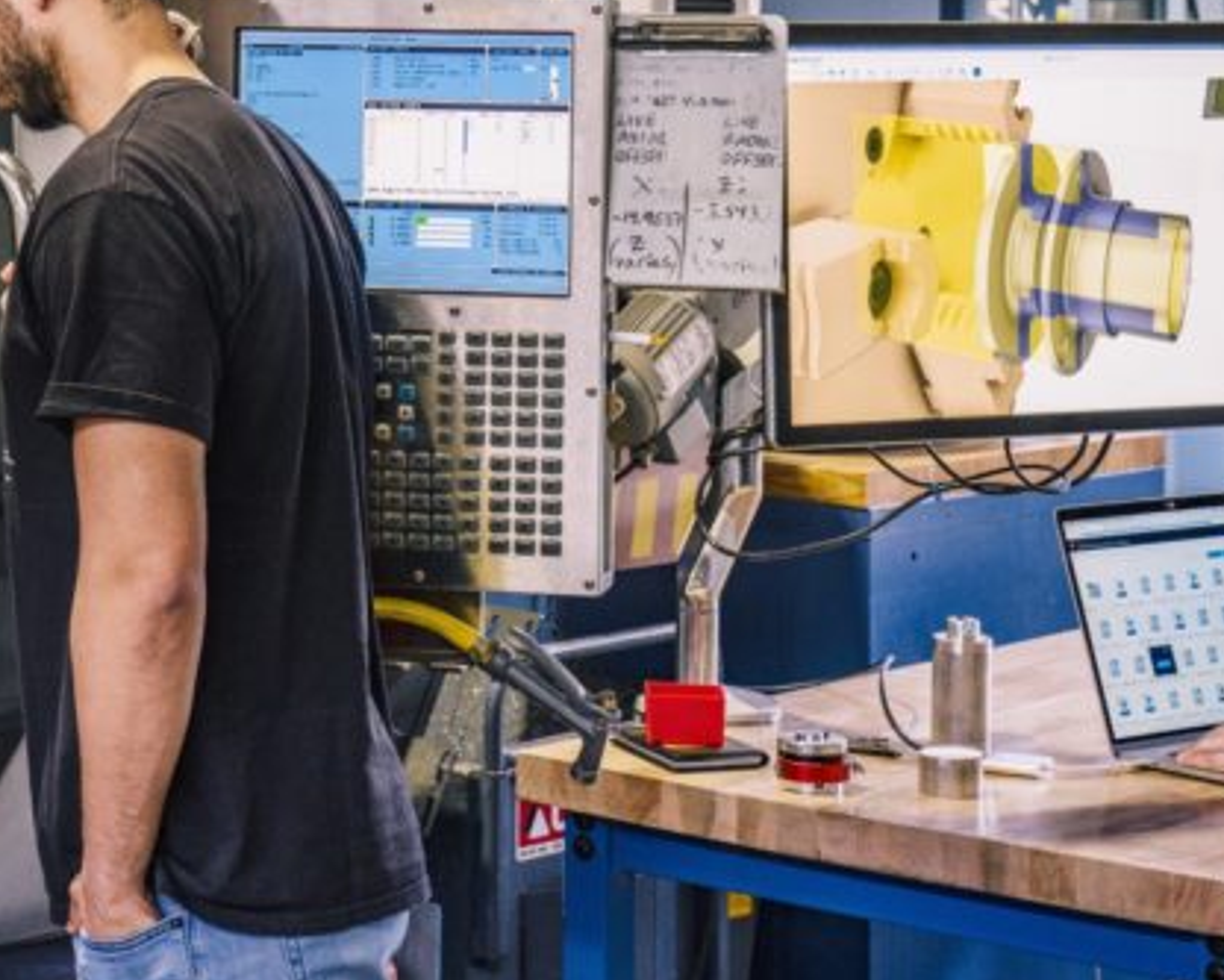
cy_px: 238
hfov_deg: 19.7
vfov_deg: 15.8
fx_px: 3515
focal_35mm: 97
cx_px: 397
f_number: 7.1
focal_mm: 56
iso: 500
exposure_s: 1/40
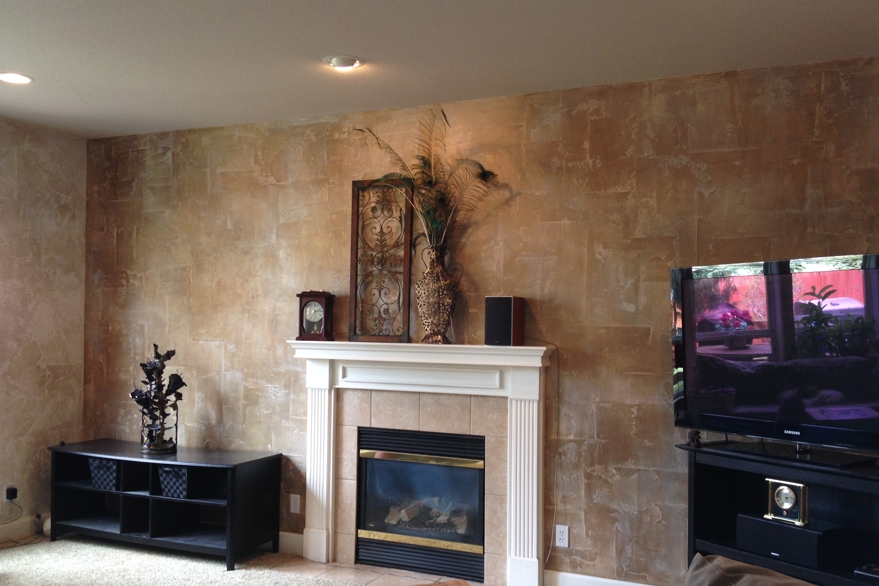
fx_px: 903
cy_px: 318
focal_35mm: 37
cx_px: 443
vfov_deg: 35.9
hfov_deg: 51.9
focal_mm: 4.28
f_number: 2.4
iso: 64
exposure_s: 1/20
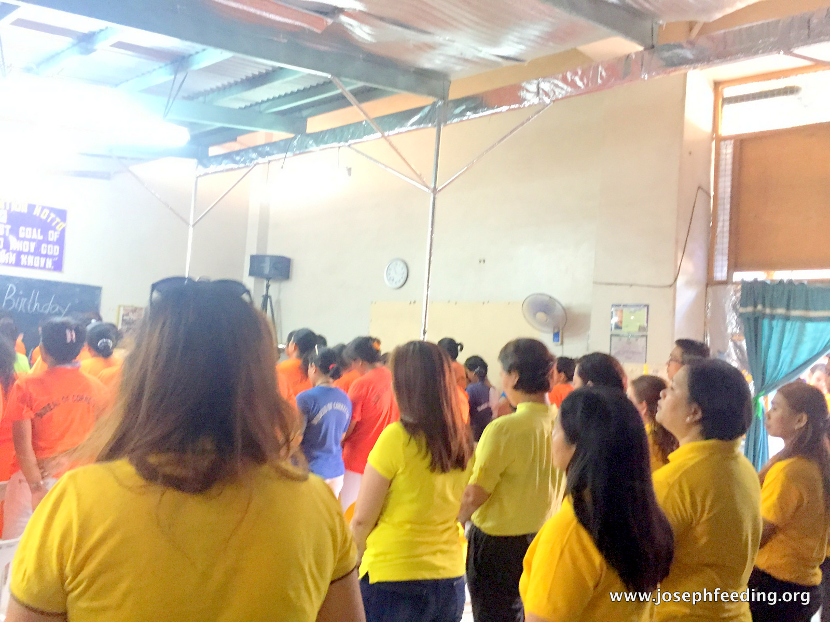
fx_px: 695
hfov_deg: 61.7
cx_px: 415
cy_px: 311
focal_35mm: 29
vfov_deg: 48.2
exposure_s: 1/15
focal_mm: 4.15
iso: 250
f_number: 2.2
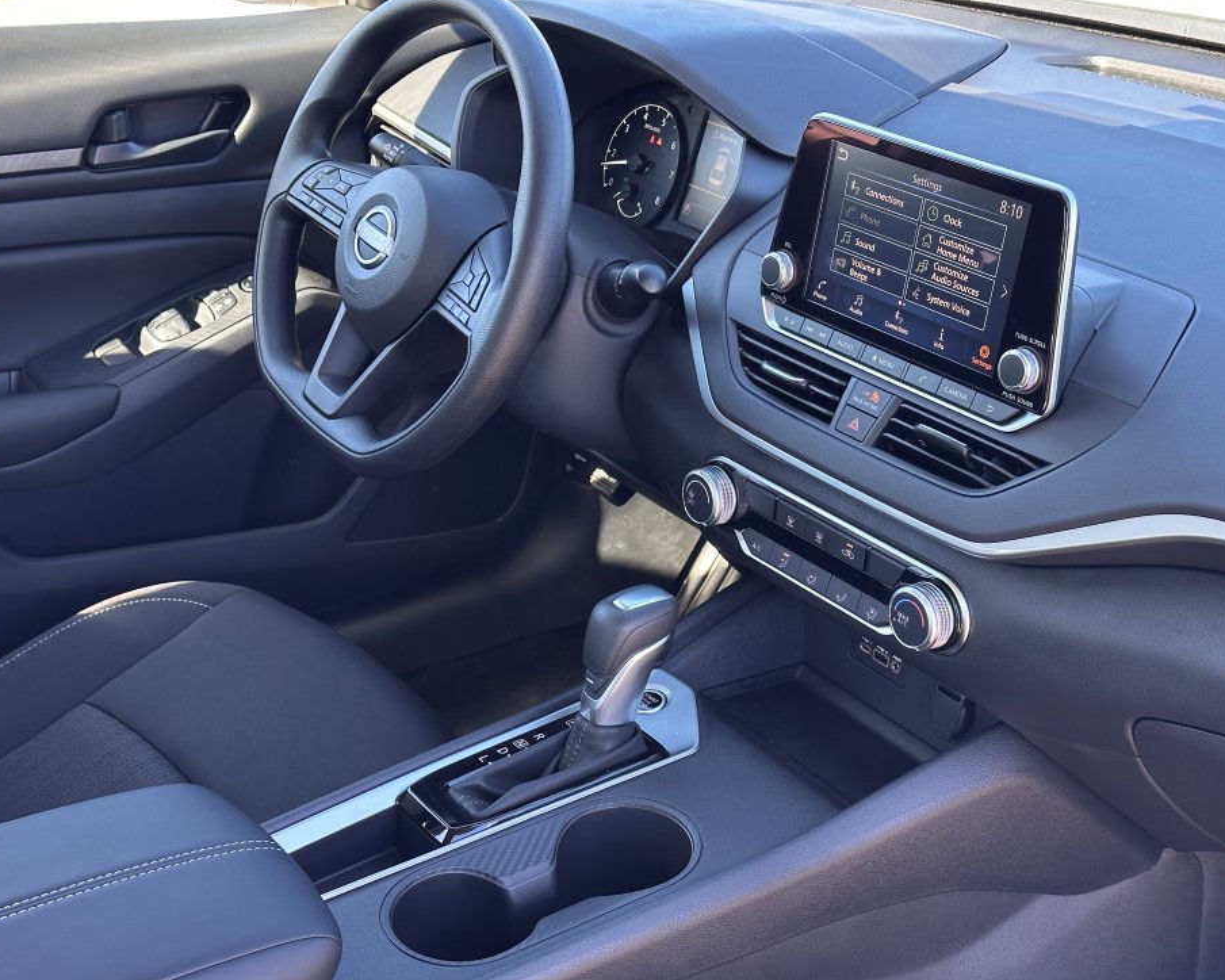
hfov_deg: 35.4
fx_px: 1922
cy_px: 494
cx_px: 635
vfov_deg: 28.6
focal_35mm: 53
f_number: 1.78
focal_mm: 6.86
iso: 80
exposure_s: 1/107
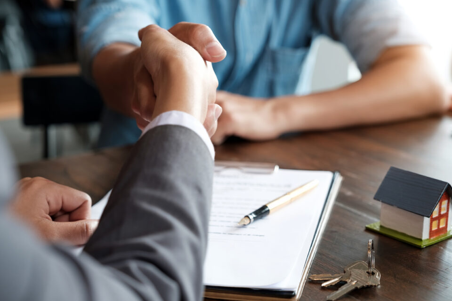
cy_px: 159
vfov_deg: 21.2
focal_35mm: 64
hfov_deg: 31.4
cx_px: 234
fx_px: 803
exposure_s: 1/80
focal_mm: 40.1
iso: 200
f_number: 2.8
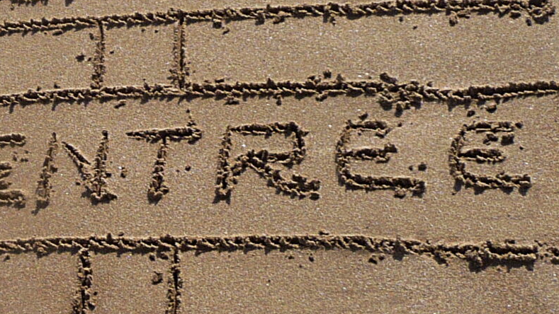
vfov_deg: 12.2
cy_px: 138
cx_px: -69
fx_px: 1468
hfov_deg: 20.5
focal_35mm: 99
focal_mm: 4.7
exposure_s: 1/250
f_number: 8
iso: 100
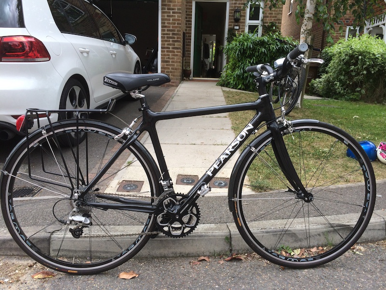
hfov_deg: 60.0
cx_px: 193
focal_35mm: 30
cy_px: 145
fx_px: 335
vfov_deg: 46.8
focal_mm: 4.12
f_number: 2.2
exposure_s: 1/313
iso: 32
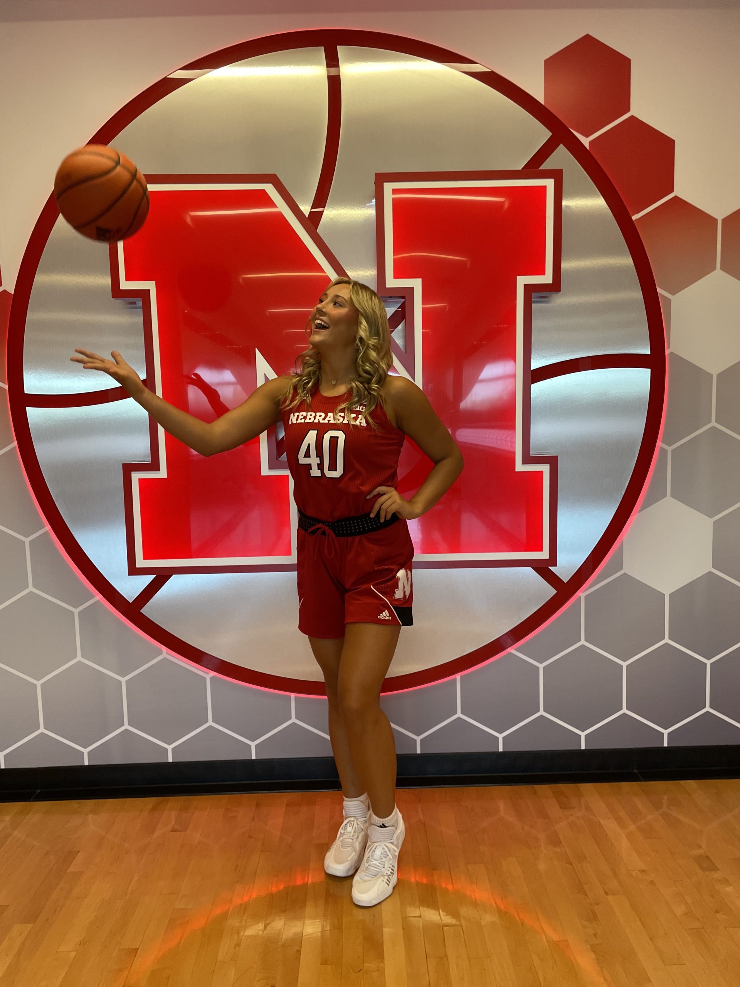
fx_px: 741
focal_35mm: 26
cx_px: 370
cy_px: 494
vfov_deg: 67.3
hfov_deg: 53.1
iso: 160
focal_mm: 4.2
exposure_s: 1/60
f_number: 1.6
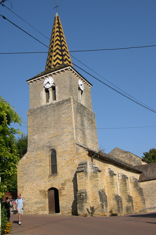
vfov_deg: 48.5
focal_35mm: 40
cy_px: 119
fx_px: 260
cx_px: 80
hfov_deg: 33.4
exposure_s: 1/240
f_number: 7.6
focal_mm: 8
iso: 100
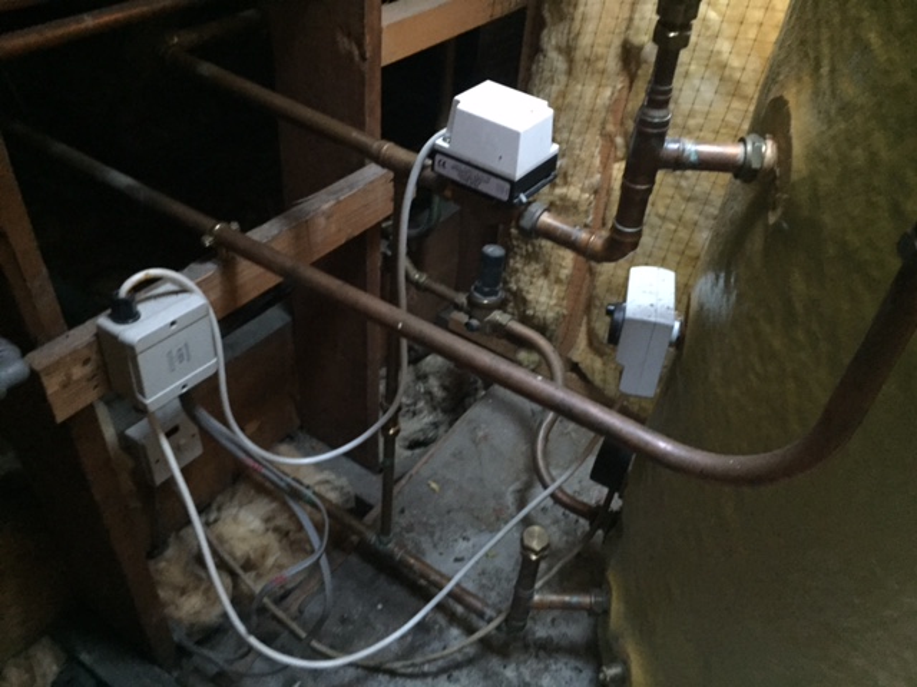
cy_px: 344
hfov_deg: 61.7
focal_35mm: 29
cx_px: 458
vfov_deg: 48.2
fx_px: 768
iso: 640
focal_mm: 4.15
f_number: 2.2
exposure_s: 1/17
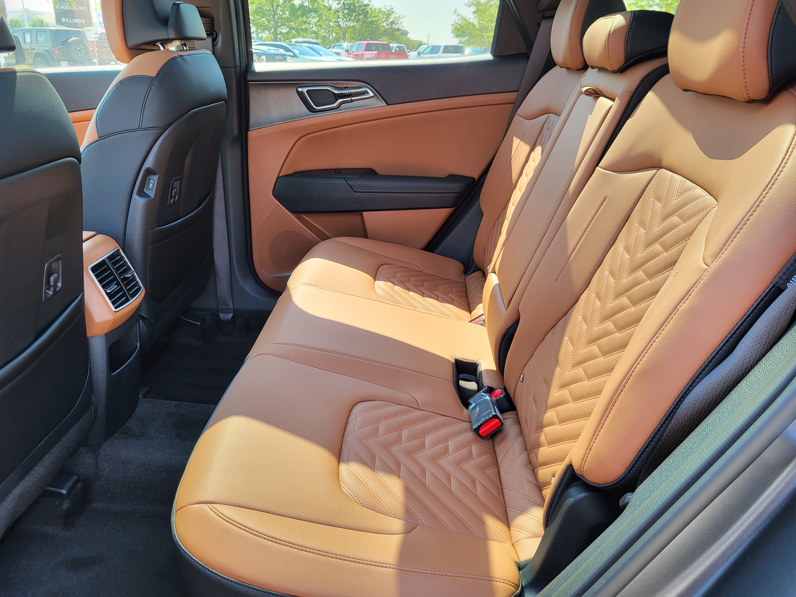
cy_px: 298
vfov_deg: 53.1
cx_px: 398
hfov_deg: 67.3
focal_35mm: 26
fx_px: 598
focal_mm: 5.4
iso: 50
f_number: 1.8
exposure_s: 1/120
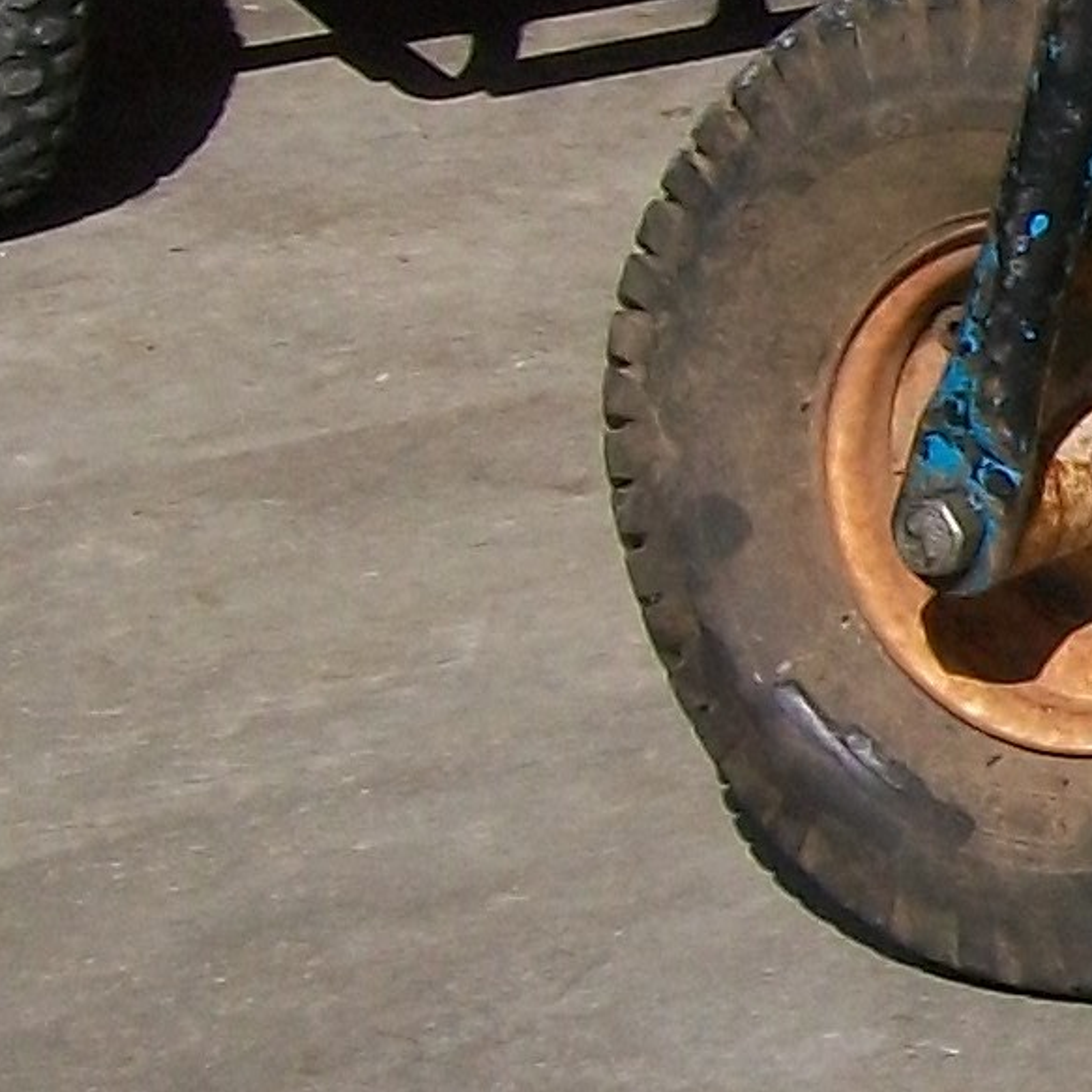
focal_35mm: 178
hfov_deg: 8.8
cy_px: 423
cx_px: 2727
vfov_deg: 9.8
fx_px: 6353
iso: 80
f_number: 4.8
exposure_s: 1/640
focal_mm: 6
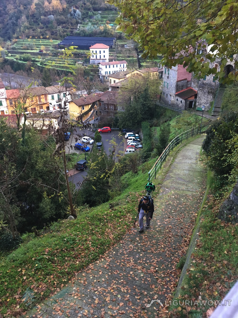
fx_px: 266
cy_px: 159
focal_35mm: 29
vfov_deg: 61.7
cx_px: 119
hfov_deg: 48.2
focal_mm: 4.15
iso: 64
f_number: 2.2
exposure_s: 1/33
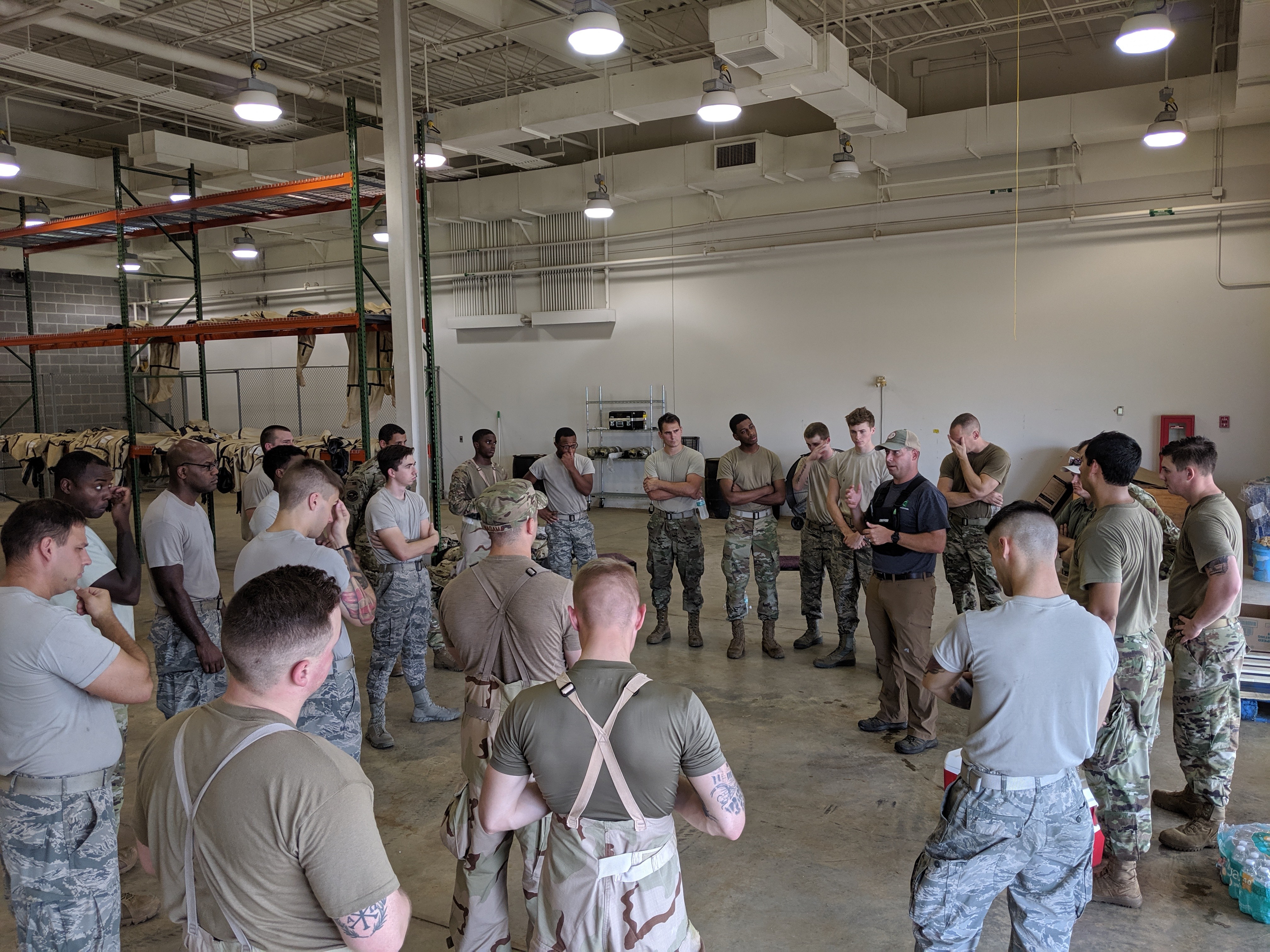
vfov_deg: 51.4
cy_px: 476
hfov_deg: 65.3
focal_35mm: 27
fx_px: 991
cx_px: 635
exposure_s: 1/120
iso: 95
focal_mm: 4.44
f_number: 1.8
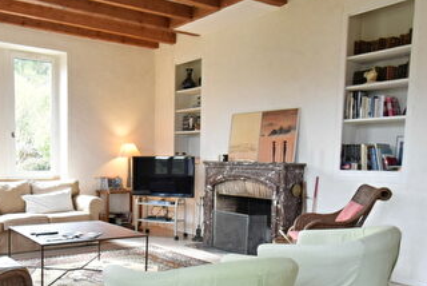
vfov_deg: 36.2
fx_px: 428
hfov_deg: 51.5
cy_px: 207
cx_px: 128
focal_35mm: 36
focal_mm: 11
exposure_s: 1/200
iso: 2500
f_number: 7.1
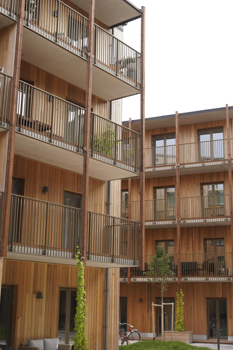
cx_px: 126
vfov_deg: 37.5
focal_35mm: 53
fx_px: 514
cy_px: 157
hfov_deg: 25.5
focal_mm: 48
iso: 400
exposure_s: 1/1000
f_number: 4
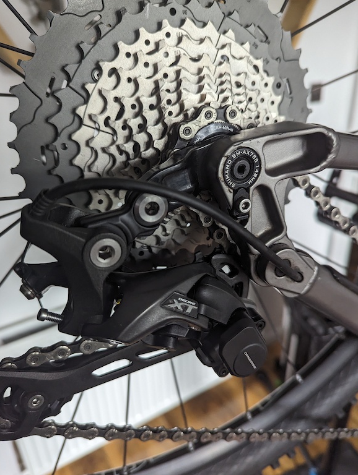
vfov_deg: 69.3
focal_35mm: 25
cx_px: 175
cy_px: 238
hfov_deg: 55.0
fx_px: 344
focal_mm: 6.81
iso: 801
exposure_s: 1/262
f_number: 1.85
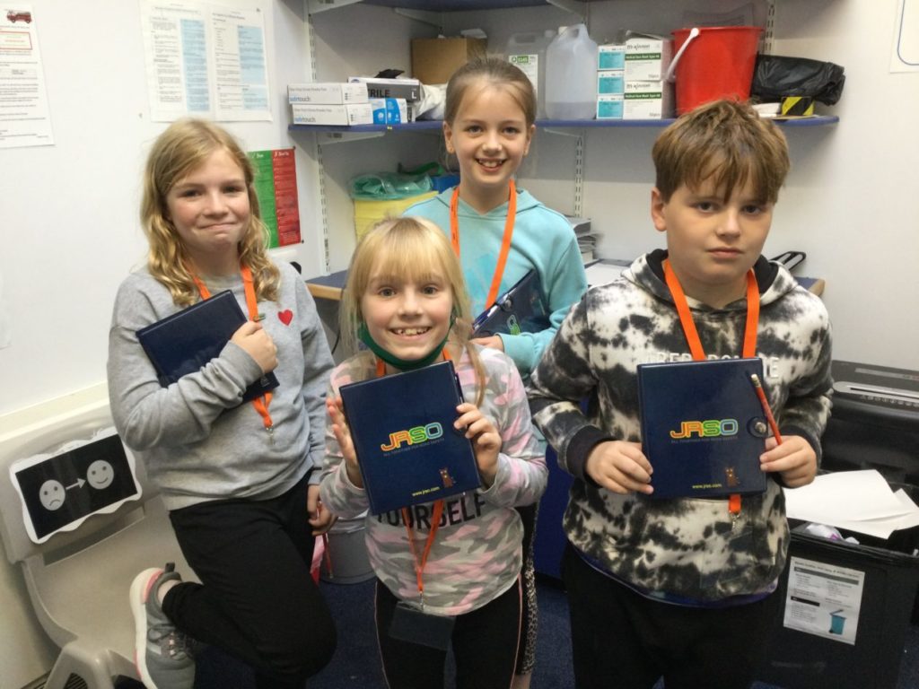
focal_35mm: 31
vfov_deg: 45.4
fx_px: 823
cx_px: 460
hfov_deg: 58.4
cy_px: 344
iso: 80
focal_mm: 3.3
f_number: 2.4
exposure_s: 1/33
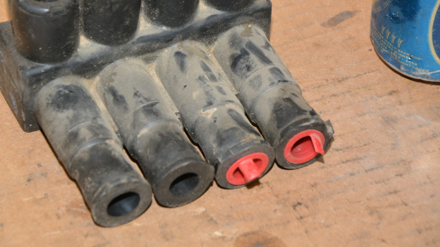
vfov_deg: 5.8
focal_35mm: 211
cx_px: 160
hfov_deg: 10.2
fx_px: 2458
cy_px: 103
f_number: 7.1
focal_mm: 105
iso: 800
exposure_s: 1/60
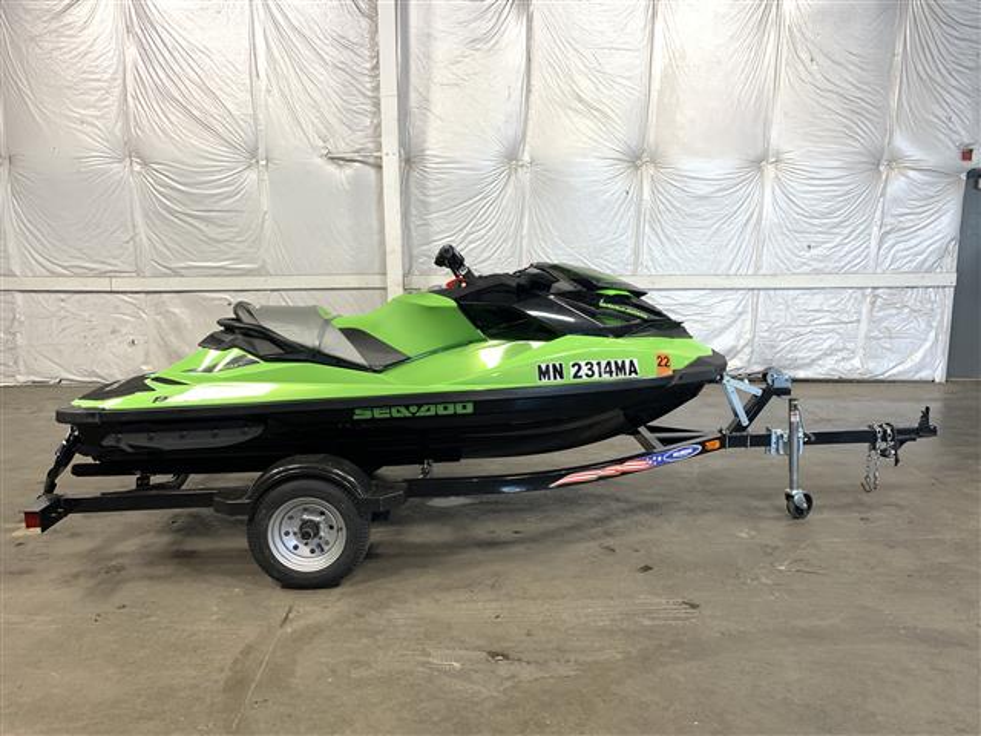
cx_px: 490
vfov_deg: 53.1
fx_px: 737
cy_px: 368
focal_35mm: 26
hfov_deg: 67.3
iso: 100
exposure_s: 1/60
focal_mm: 4.25
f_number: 1.8
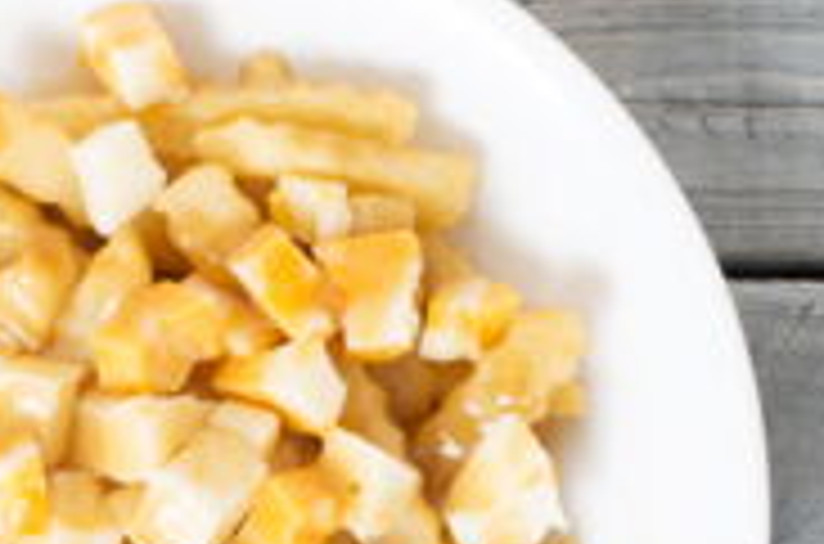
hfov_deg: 17.3
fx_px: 2694
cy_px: 528
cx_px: 272
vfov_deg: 11.4
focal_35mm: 118
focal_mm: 30
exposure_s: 1/125
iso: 100
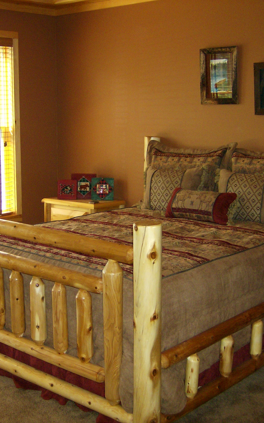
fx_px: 587
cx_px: 84
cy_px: 212
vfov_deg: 39.6
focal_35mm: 51
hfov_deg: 25.2
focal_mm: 6
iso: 200
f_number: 2.8
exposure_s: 1/60
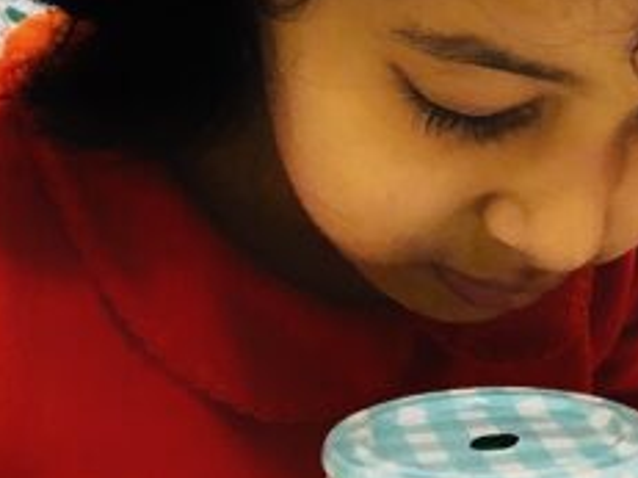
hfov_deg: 15.3
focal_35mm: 124
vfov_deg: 11.9
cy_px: 204
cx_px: 784
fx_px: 2284
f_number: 1.8
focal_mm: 3.99
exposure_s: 1/17
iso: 100
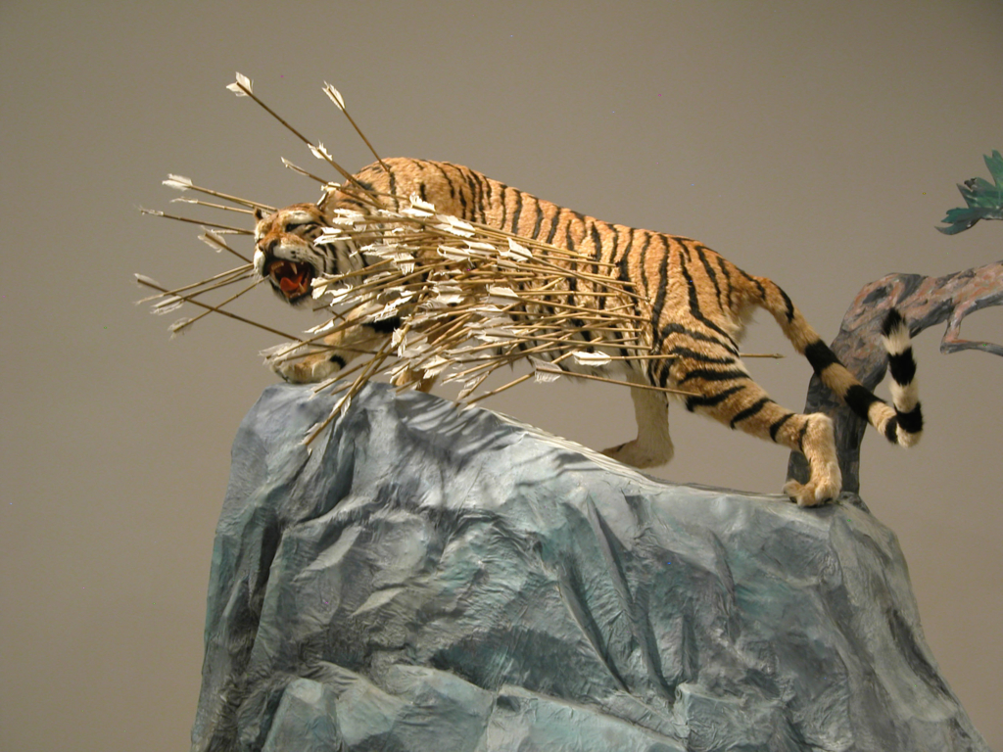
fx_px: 2231
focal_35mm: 77
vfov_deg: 19.1
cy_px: 376
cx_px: 502
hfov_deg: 25.3
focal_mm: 19.9
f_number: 3.4
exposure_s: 1/4.3
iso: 100
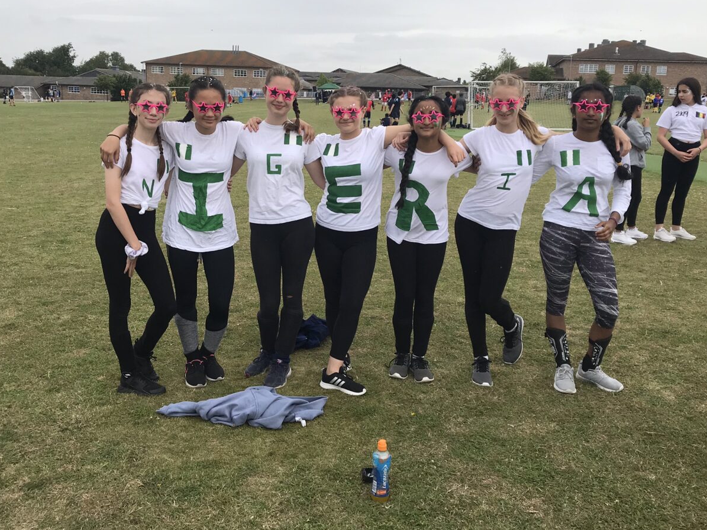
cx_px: 318
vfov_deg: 39.5
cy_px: 212
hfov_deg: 51.3
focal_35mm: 36
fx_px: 735
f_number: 1.8
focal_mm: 3.99
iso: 20
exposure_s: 1/1880
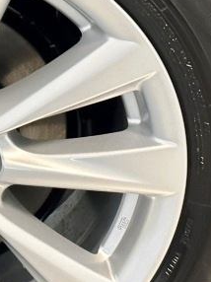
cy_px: 168
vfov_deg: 11.5
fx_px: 1400
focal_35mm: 172
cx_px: -82
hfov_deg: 8.5
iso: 400
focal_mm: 6.86
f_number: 1.78
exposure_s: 1/40
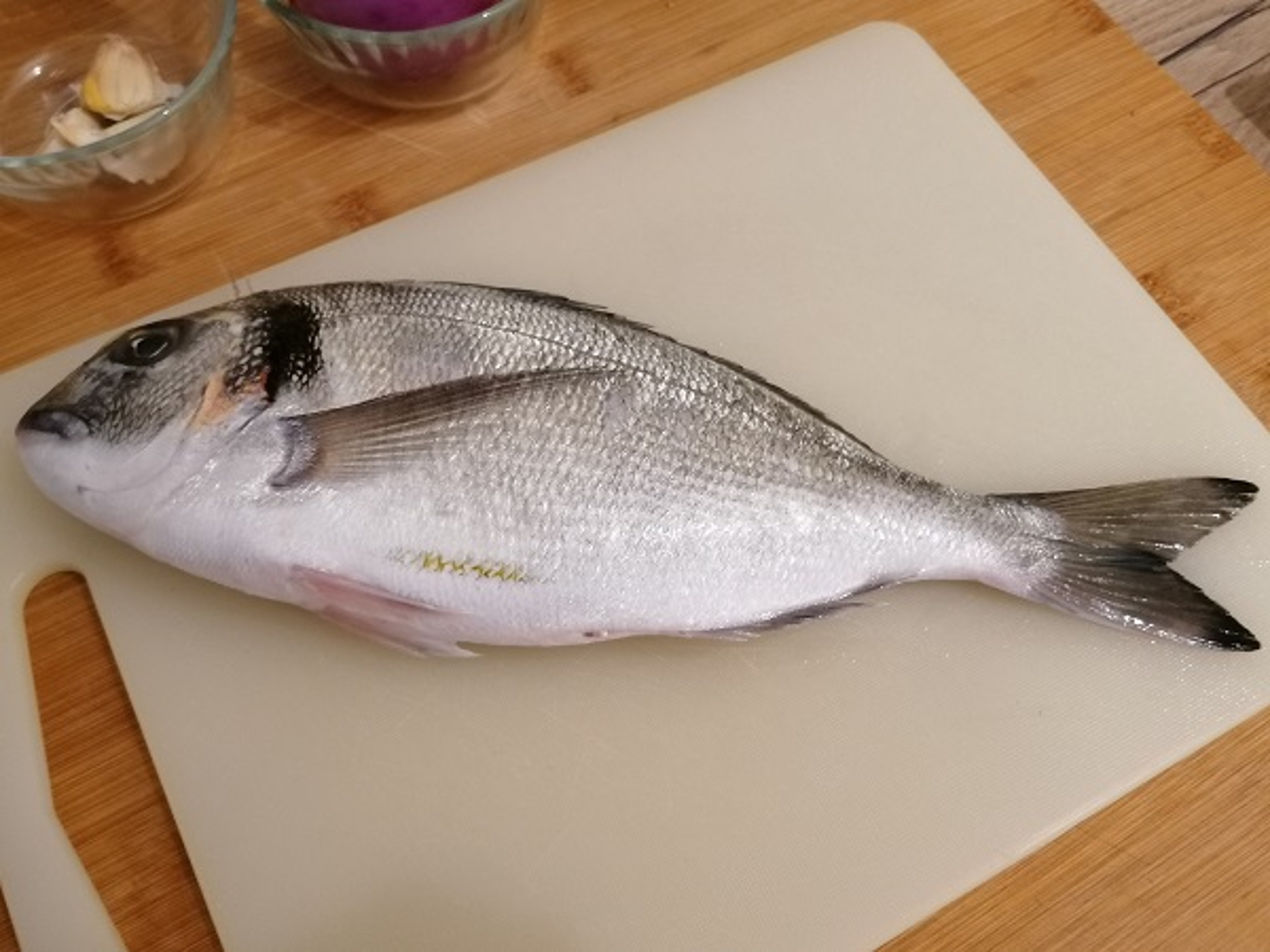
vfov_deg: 45.4
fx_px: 1137
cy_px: 476
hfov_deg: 58.4
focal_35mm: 31
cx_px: 635
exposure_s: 1/16.7
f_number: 1.8
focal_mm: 4.75
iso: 640
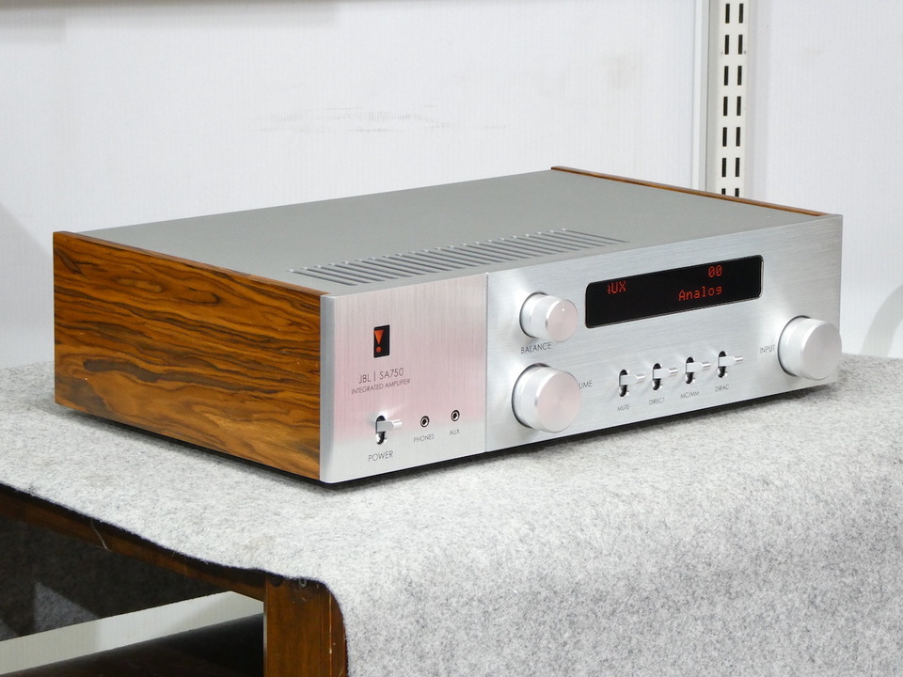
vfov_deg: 11.0
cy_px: 338
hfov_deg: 14.6
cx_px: 452
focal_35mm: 135
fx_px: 3522
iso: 400
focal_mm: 24.2
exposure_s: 1/8
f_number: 5.3
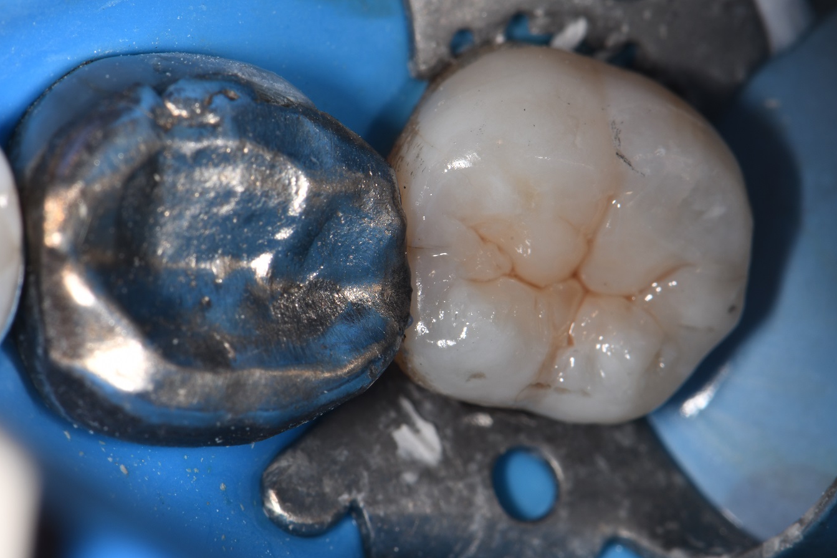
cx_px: 419
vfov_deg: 8.7
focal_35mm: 158
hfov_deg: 13.0
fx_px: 3673
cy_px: 280
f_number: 32
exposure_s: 1/160
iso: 200
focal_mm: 105
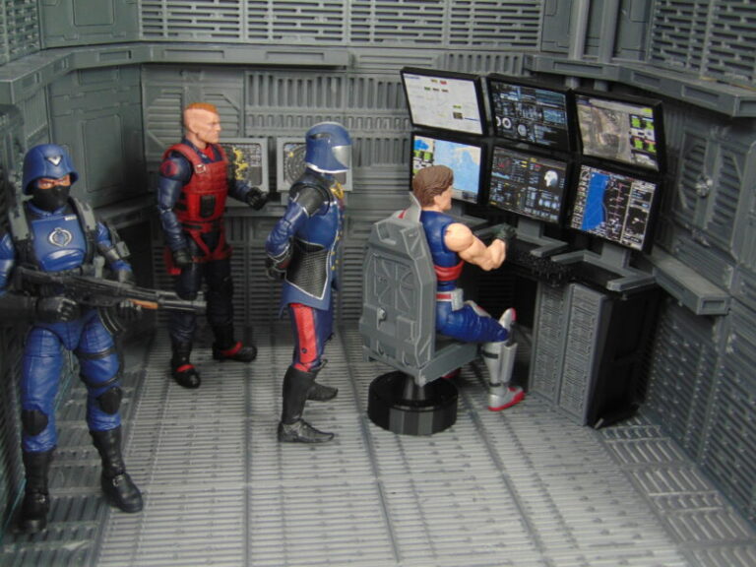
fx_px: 852
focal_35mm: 39
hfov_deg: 47.9
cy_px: 284
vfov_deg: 36.8
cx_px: 378
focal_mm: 6.9
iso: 80
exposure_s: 1/20
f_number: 3.3
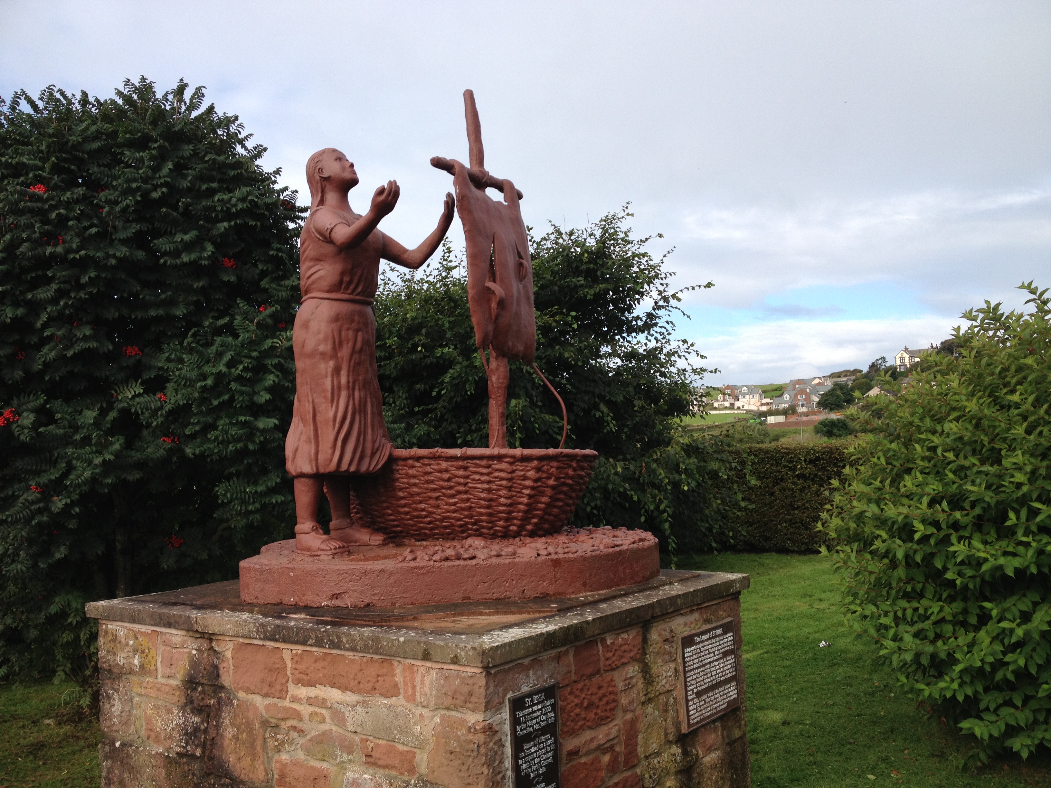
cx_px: 526
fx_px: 1063
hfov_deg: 52.6
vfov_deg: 40.7
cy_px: 394
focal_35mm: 35
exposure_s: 1/1022
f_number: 2.4
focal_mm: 4.28
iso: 50
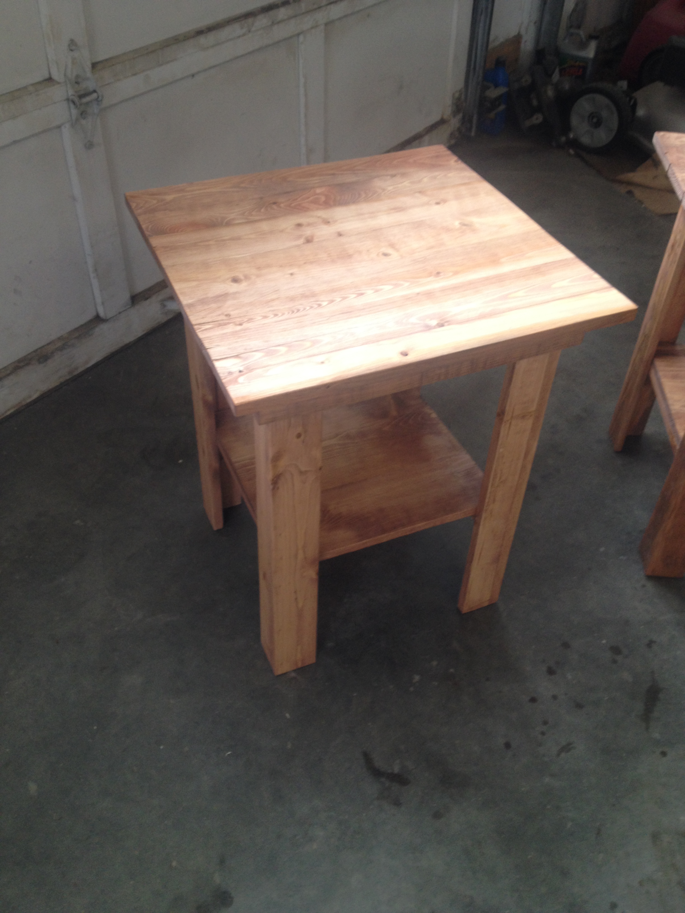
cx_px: 342
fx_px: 923
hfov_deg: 40.7
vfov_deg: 52.6
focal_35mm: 35
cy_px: 456
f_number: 2.4
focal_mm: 4.28
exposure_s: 1/20
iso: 80
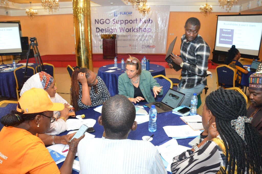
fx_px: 196
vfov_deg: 47.7
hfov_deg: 67.5
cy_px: 87
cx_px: 131
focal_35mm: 27
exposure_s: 1/50
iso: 1250
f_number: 5.6
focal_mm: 18
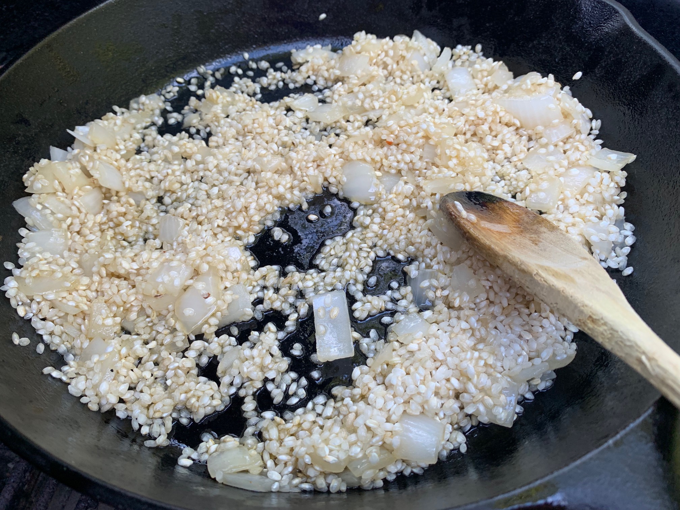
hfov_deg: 67.3
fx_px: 511
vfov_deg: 53.1
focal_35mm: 26
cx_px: 340
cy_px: 255
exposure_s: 1/121
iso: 80
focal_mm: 4.25
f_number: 1.8
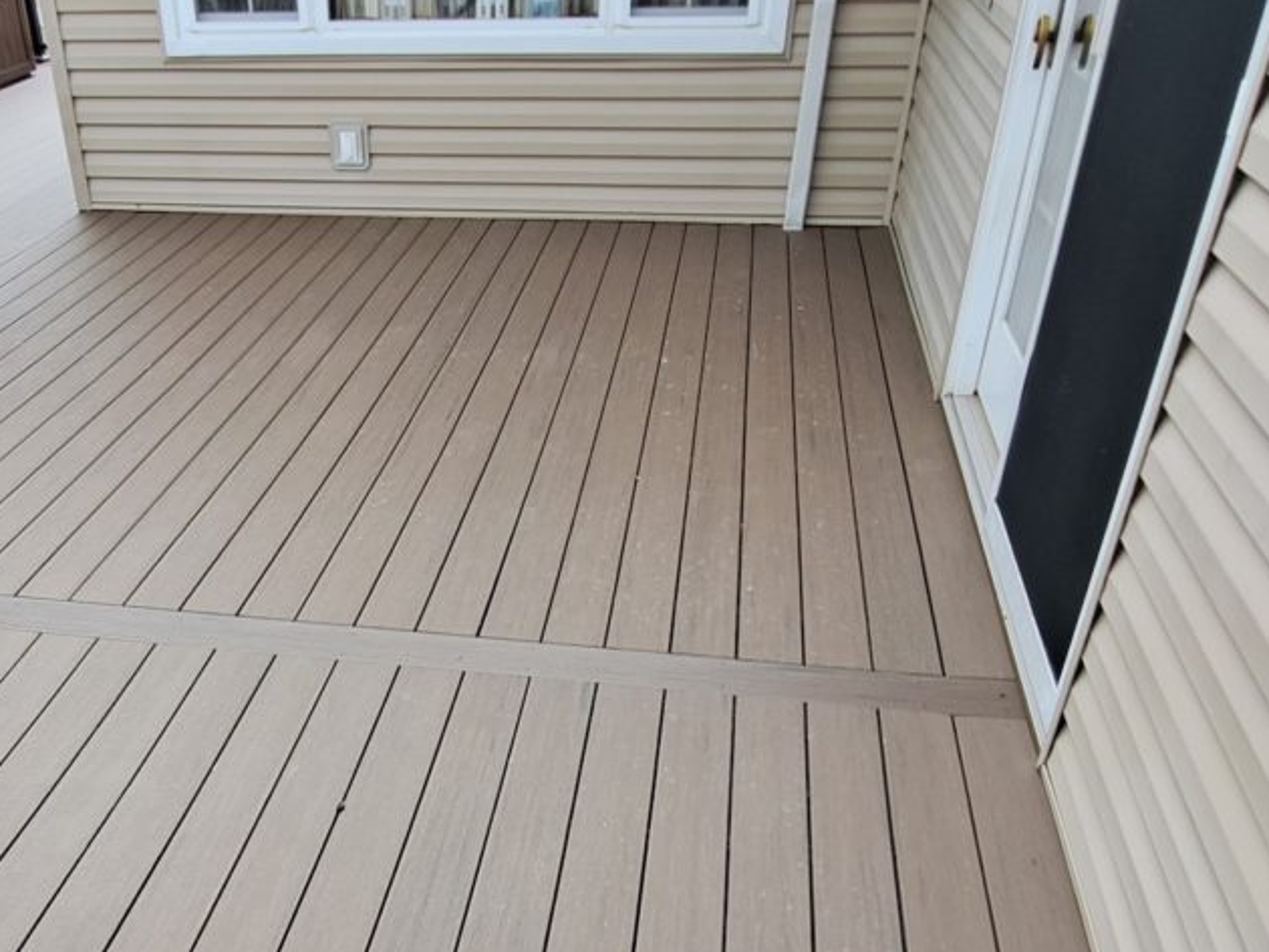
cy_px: 765
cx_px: 411
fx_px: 1210
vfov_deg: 41.1
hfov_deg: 54.1
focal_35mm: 33
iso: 50
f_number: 2.2
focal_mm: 1.74
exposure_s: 1/335
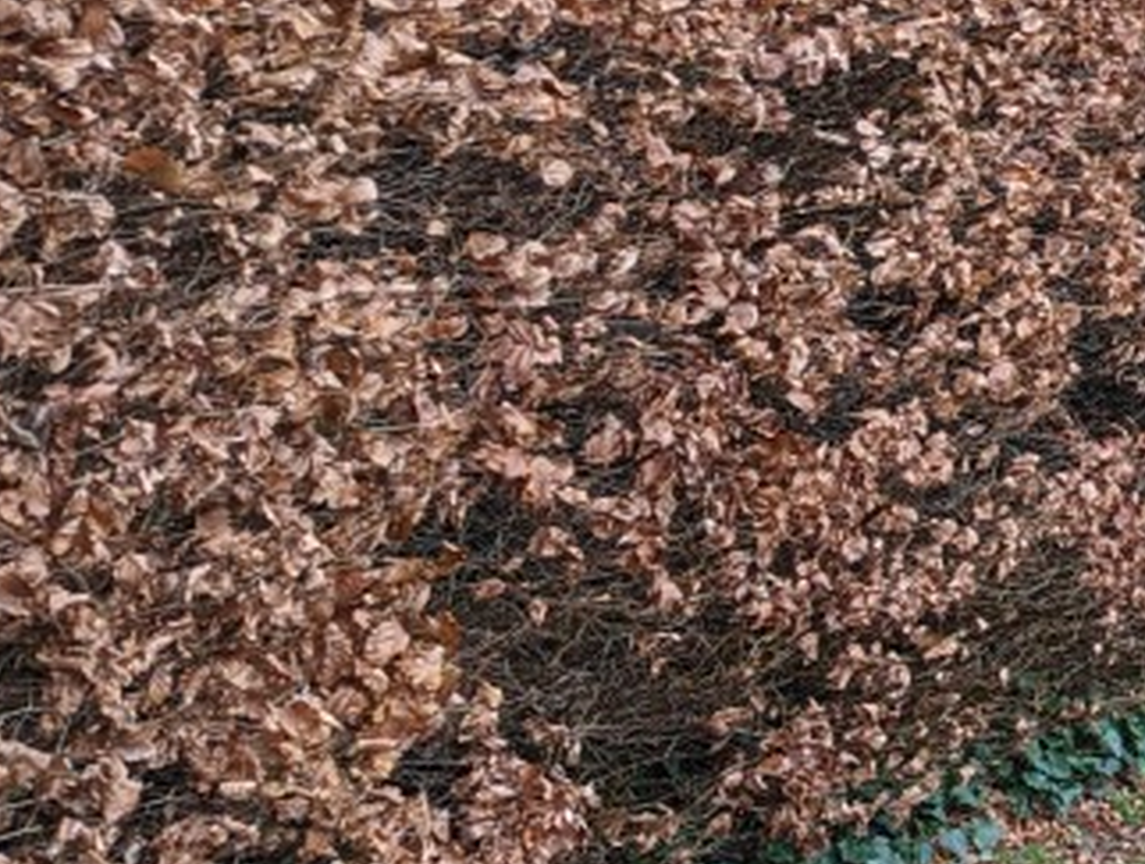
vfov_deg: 16.3
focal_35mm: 89
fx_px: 2950
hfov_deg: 18.4
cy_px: 892
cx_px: 1908
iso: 48
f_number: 1.85
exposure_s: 1/40.5
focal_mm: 6.81
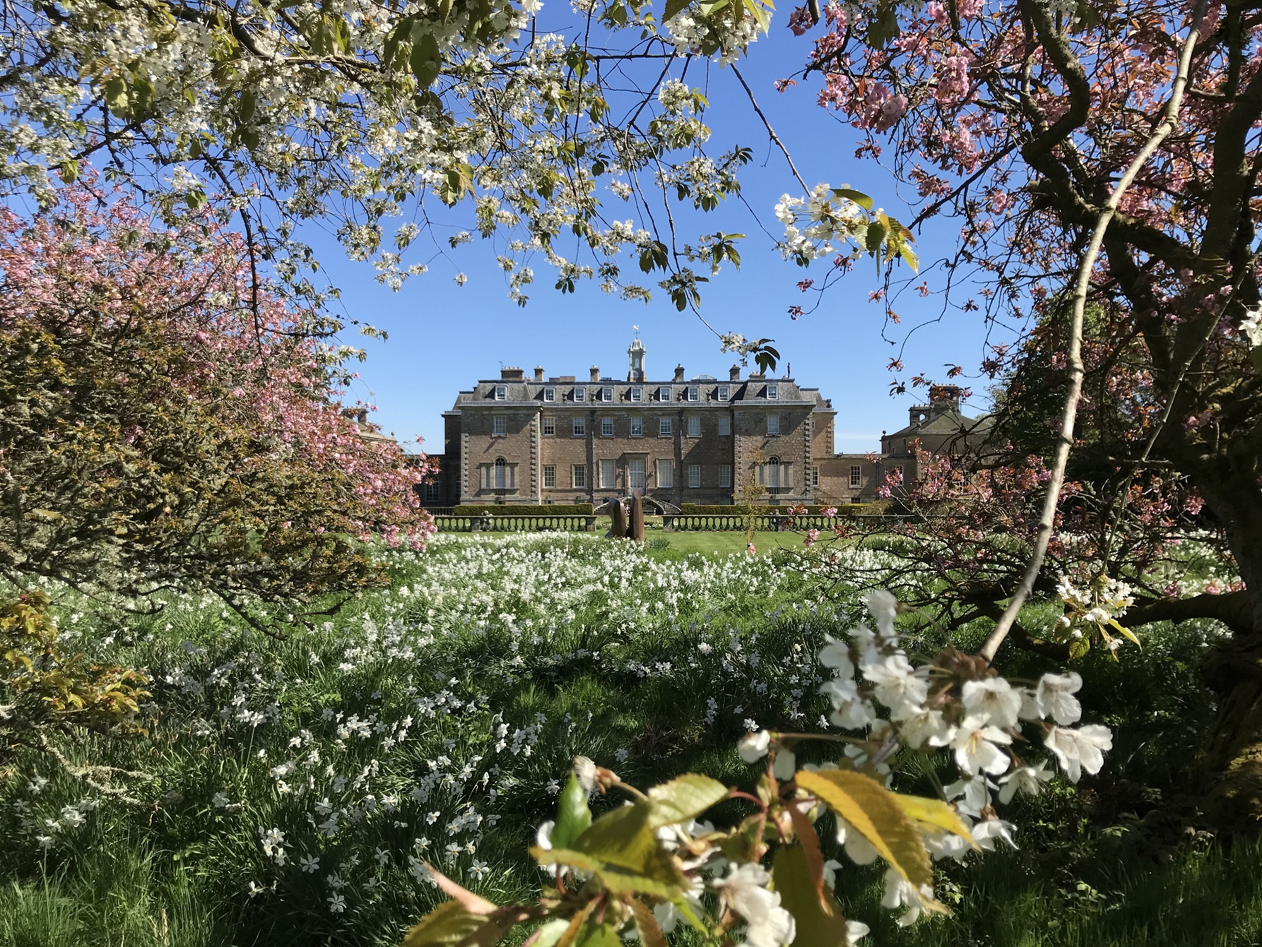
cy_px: 474
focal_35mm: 28
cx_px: 631
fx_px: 1021
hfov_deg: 63.4
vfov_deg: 49.7
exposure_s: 1/1808
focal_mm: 3.99
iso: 20
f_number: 1.8
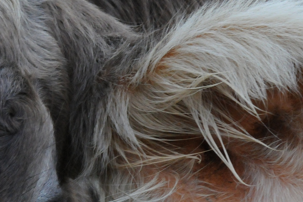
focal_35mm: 312
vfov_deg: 4.4
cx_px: 301
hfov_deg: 6.6
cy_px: 165
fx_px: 2623
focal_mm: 82
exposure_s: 1/125
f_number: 13
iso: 2000
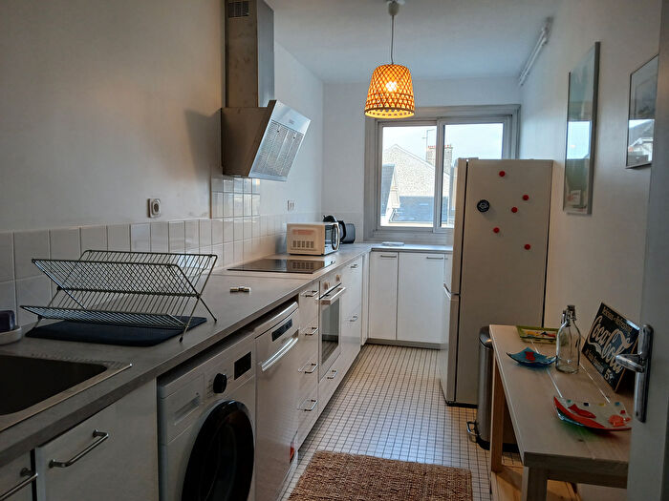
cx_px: 334
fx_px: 502
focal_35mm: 26
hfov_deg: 67.3
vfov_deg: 53.1
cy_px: 250
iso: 80
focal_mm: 3.98
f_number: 1.8
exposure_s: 1/50
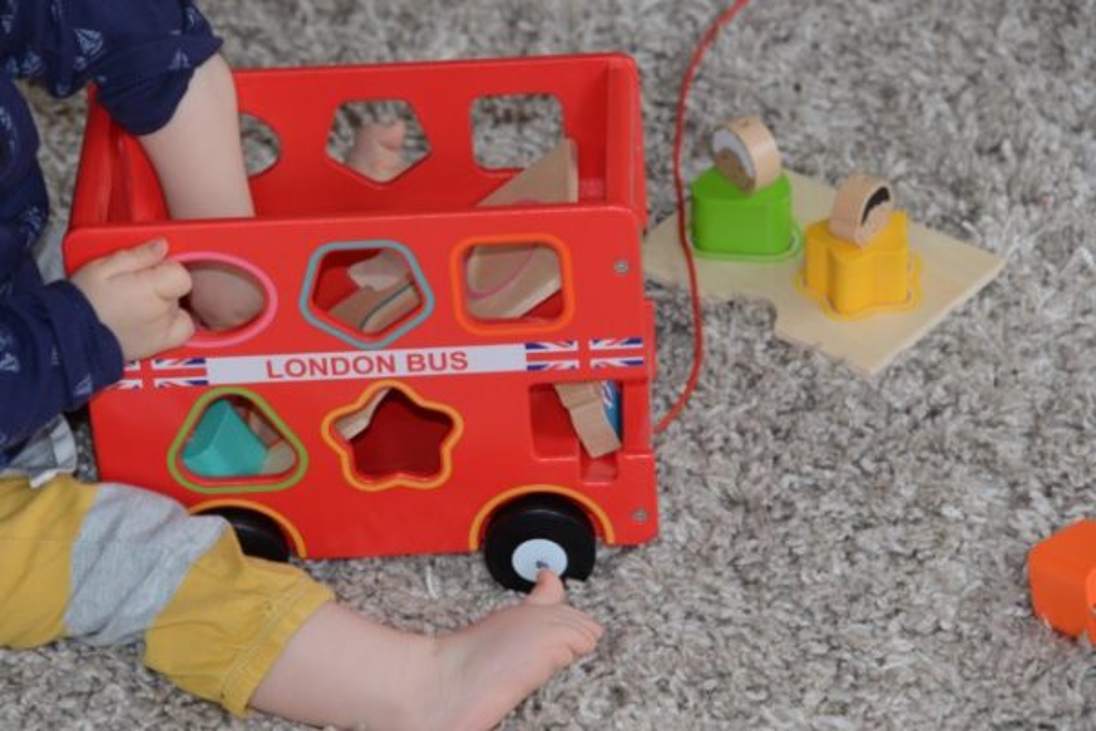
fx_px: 5175
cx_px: 548
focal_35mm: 170
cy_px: 366
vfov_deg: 8.1
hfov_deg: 12.1
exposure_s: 1/100
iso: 1600
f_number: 8
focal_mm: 170
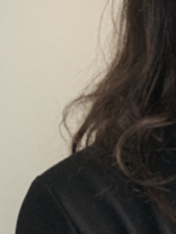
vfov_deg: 9.4
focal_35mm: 211
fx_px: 1430
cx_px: 326
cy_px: 89
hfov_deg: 6.9
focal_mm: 6
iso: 200
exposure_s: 1/60
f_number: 2.4
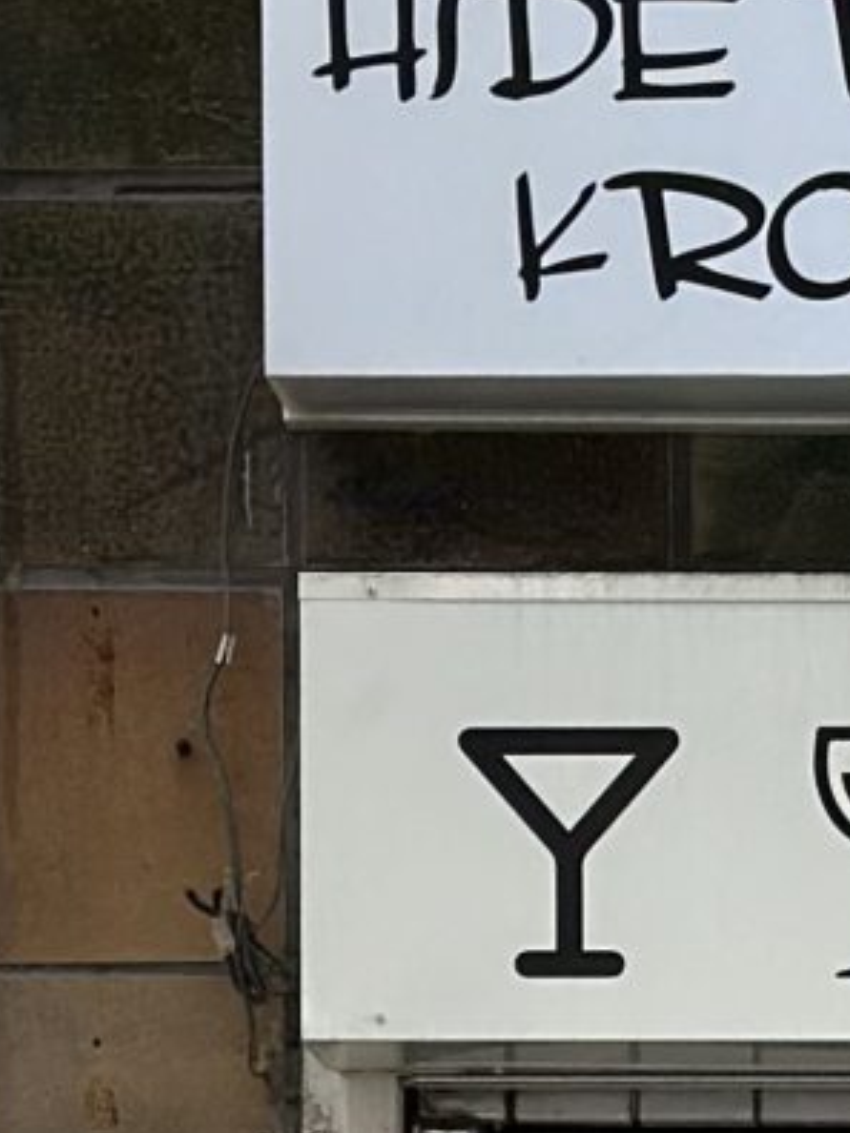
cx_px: 985
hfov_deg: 6.0
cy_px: 1722
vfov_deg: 7.8
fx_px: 8120
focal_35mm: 248
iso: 125
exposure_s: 1/60
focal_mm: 6.86
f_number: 1.78
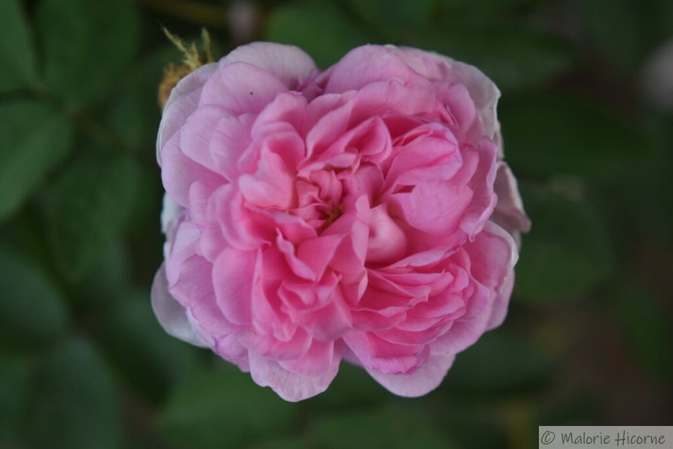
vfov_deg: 15.2
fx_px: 1683
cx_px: 336
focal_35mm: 90
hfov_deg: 22.6
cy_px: 224
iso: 560
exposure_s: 1/500
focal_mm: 60
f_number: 3
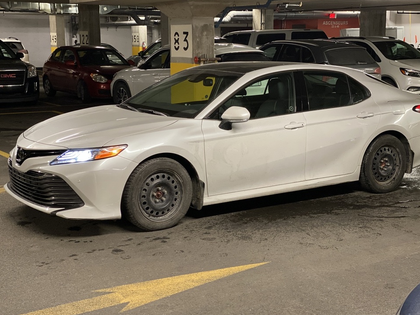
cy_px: 152
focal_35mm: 56
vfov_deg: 26.1
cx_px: 217
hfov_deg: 34.4
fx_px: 679
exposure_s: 1/40
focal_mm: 6
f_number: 2
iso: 320
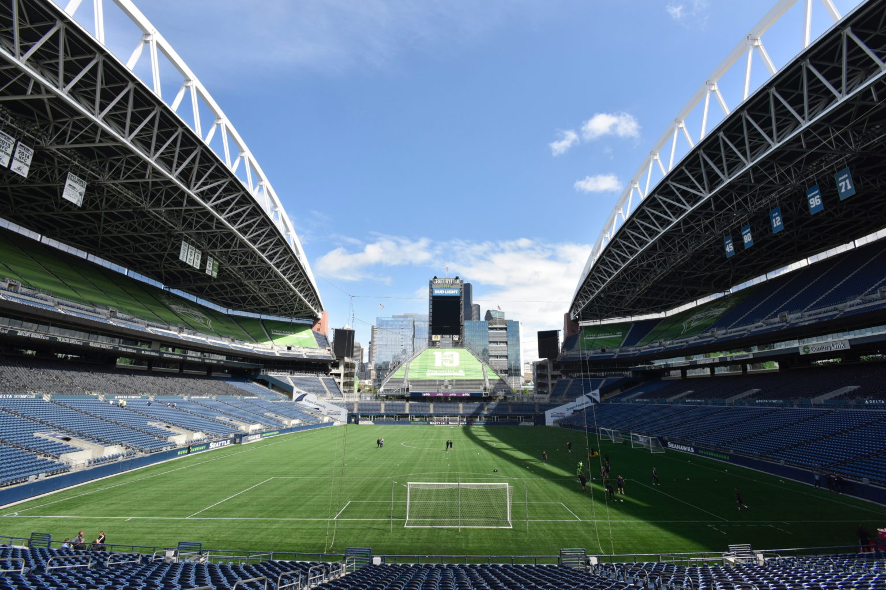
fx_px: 418
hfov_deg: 93.3
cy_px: 295
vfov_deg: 70.4
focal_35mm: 17
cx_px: 443
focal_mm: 17
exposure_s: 1/400
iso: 640
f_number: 8
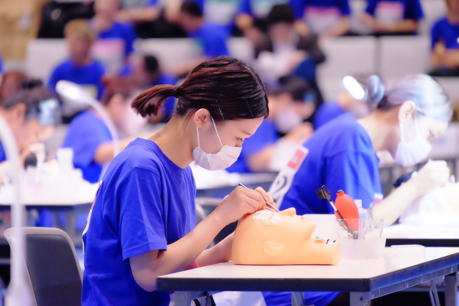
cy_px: 153
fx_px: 3824
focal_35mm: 300
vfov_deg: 4.6
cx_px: 230
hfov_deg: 6.9
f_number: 4.8
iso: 6400
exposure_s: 1/140
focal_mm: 200
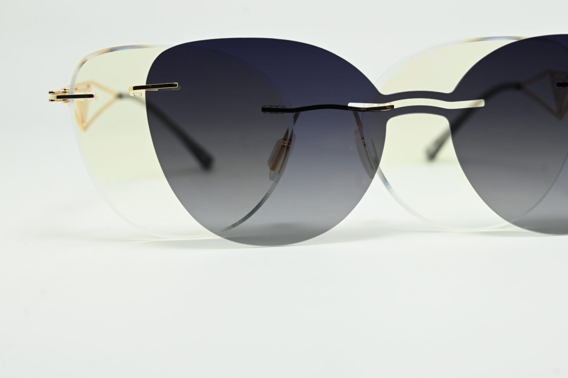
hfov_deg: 31.3
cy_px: 107
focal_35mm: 64
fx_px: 1009
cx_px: 341
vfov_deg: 21.1
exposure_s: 1/30
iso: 100
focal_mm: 44
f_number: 8
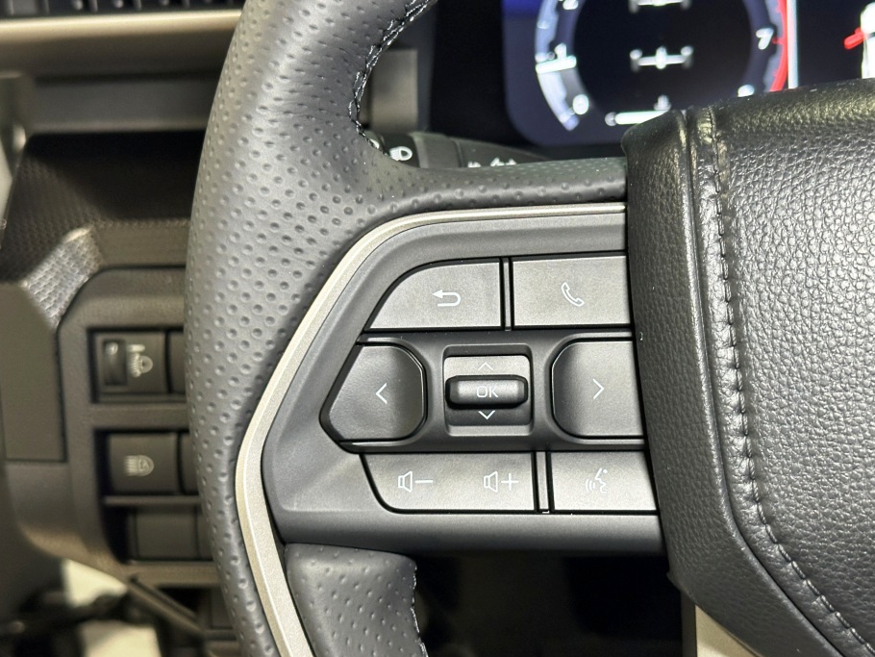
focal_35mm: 54
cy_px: 323
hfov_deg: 35.5
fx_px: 1365
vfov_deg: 27.0
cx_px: 484
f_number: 1.78
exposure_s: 1/40
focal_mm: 6.86
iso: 320
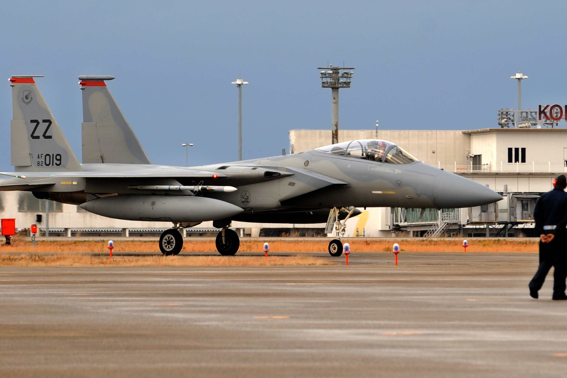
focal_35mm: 285
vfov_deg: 4.8
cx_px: 318
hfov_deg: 7.2
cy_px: 113
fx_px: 4488
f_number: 6.3
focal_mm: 200
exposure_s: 1/250
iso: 200
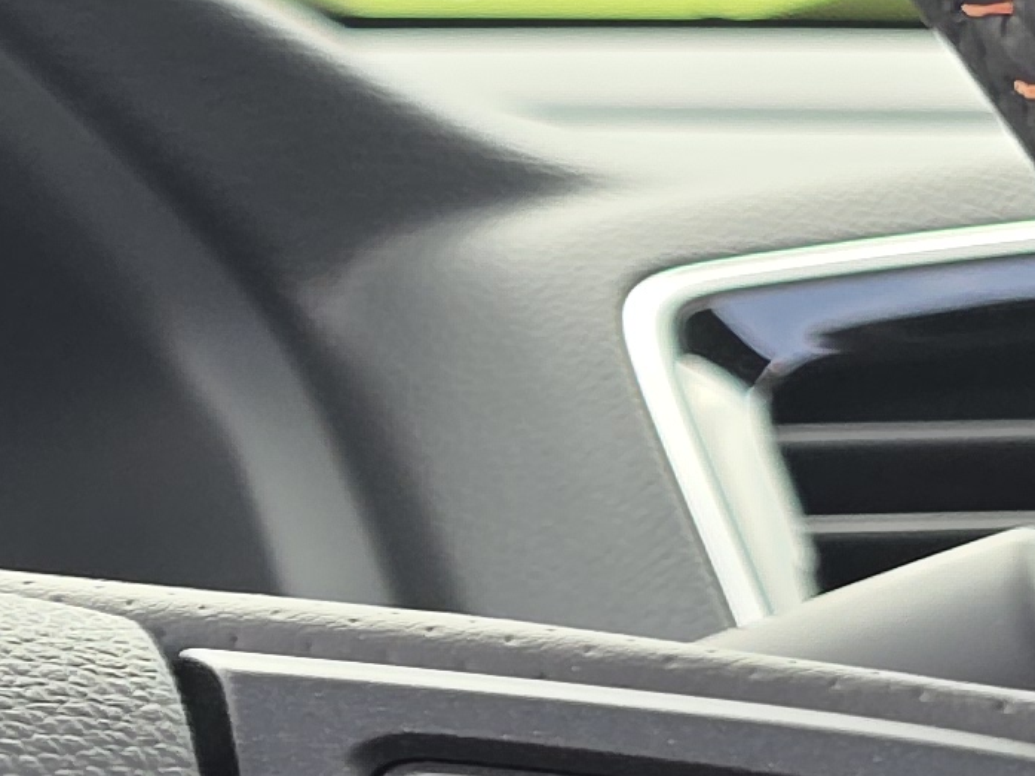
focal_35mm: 132
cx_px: -1075
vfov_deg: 11.1
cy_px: 764
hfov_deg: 12.9
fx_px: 3947
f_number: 1.7
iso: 50
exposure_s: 1/180
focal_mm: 6.3
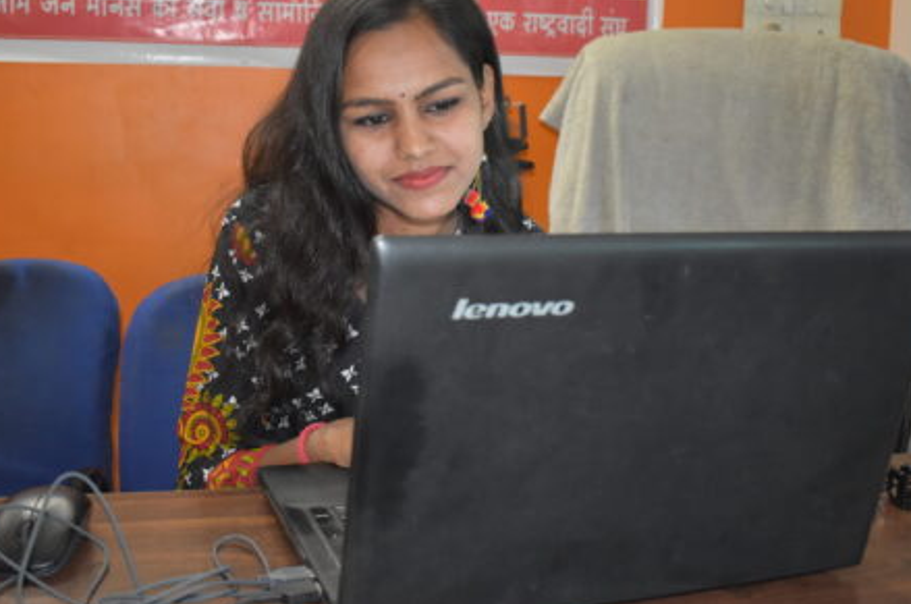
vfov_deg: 31.2
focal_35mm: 43
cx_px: 434
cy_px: 241
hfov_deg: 45.9
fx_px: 1076
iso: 2200
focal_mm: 23
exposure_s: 1/30
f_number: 3.8
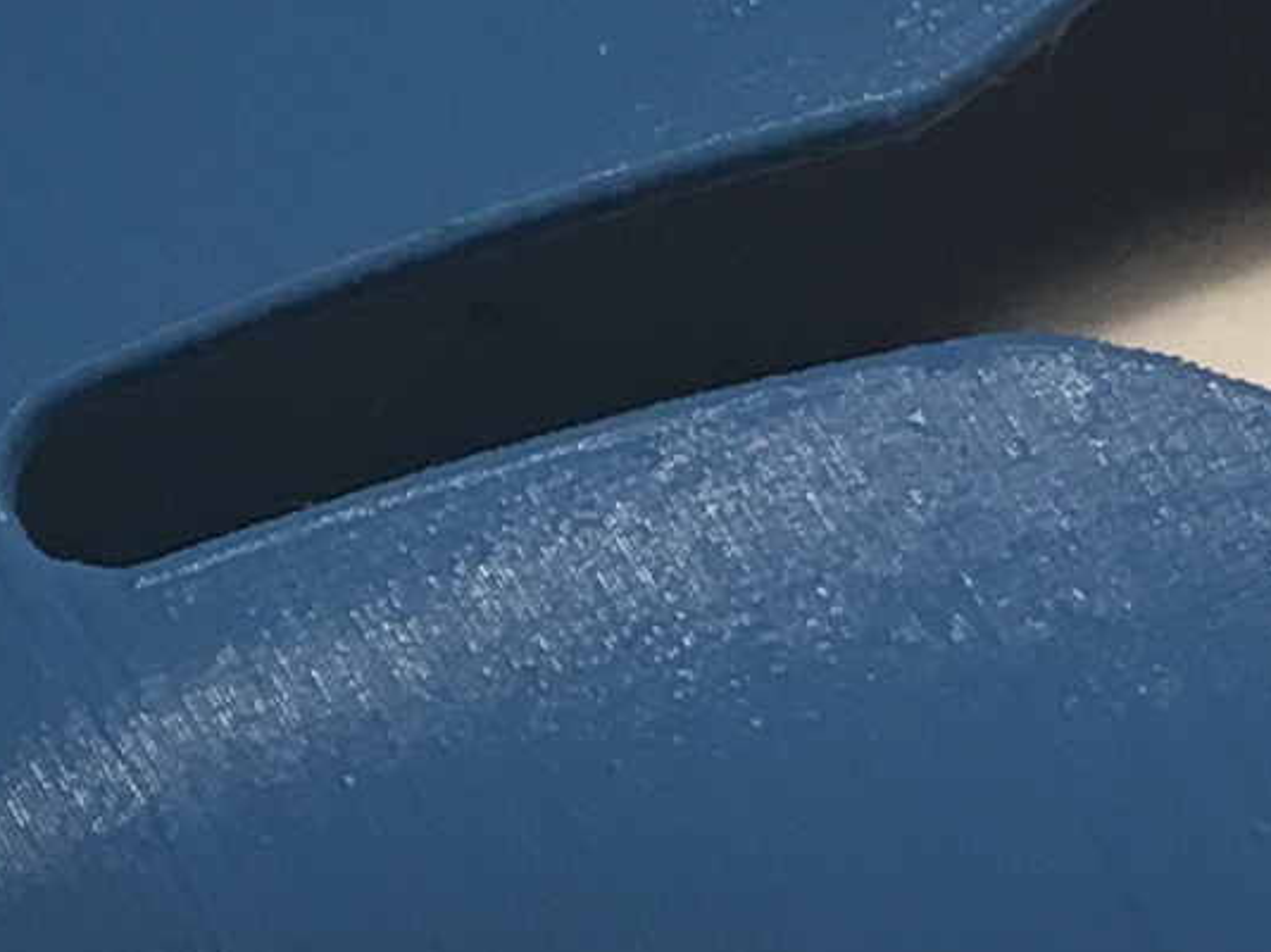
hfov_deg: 8.6
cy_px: 835
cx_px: -1288
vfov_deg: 6.8
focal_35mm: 219
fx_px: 8037
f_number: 2.2
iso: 25
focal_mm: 4.15
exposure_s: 1/33
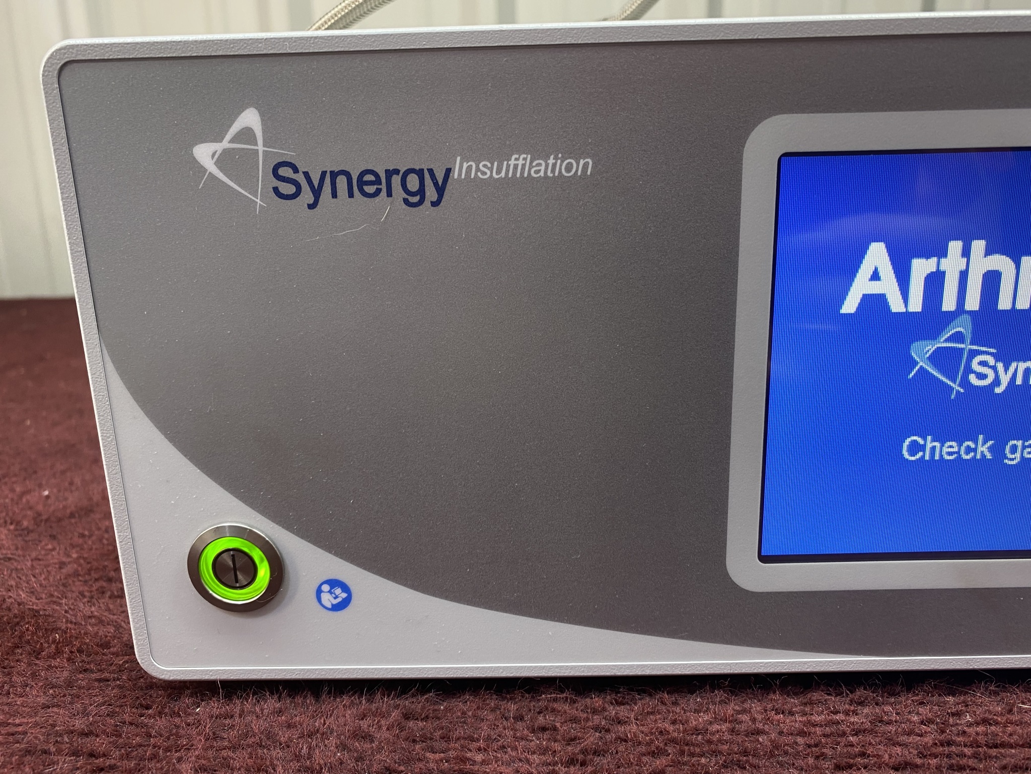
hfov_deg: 67.3
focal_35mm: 26
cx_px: 516
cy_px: 387
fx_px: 774
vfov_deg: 53.1
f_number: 1.8
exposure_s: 1/60
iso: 100
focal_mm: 4.25
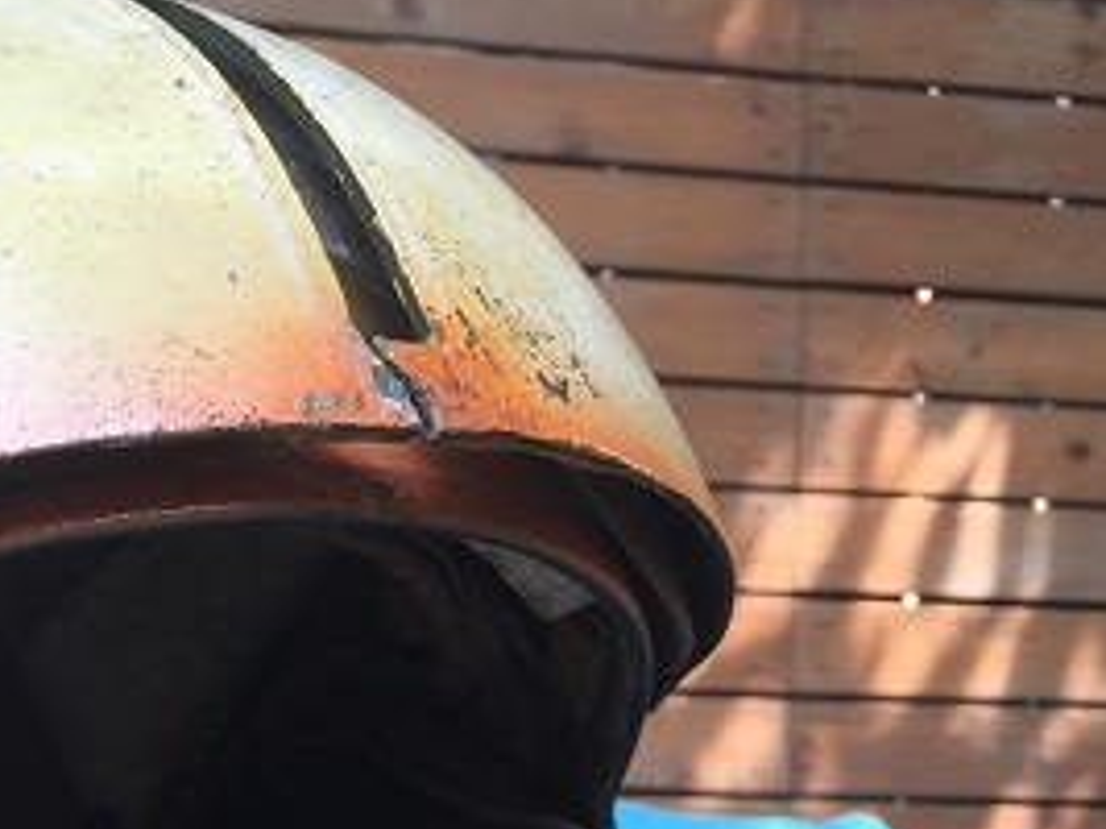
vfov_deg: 20.0
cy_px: 850
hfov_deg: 26.0
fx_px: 2267
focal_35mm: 71
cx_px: -10
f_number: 2.2
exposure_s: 1/169
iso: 32
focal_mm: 4.15
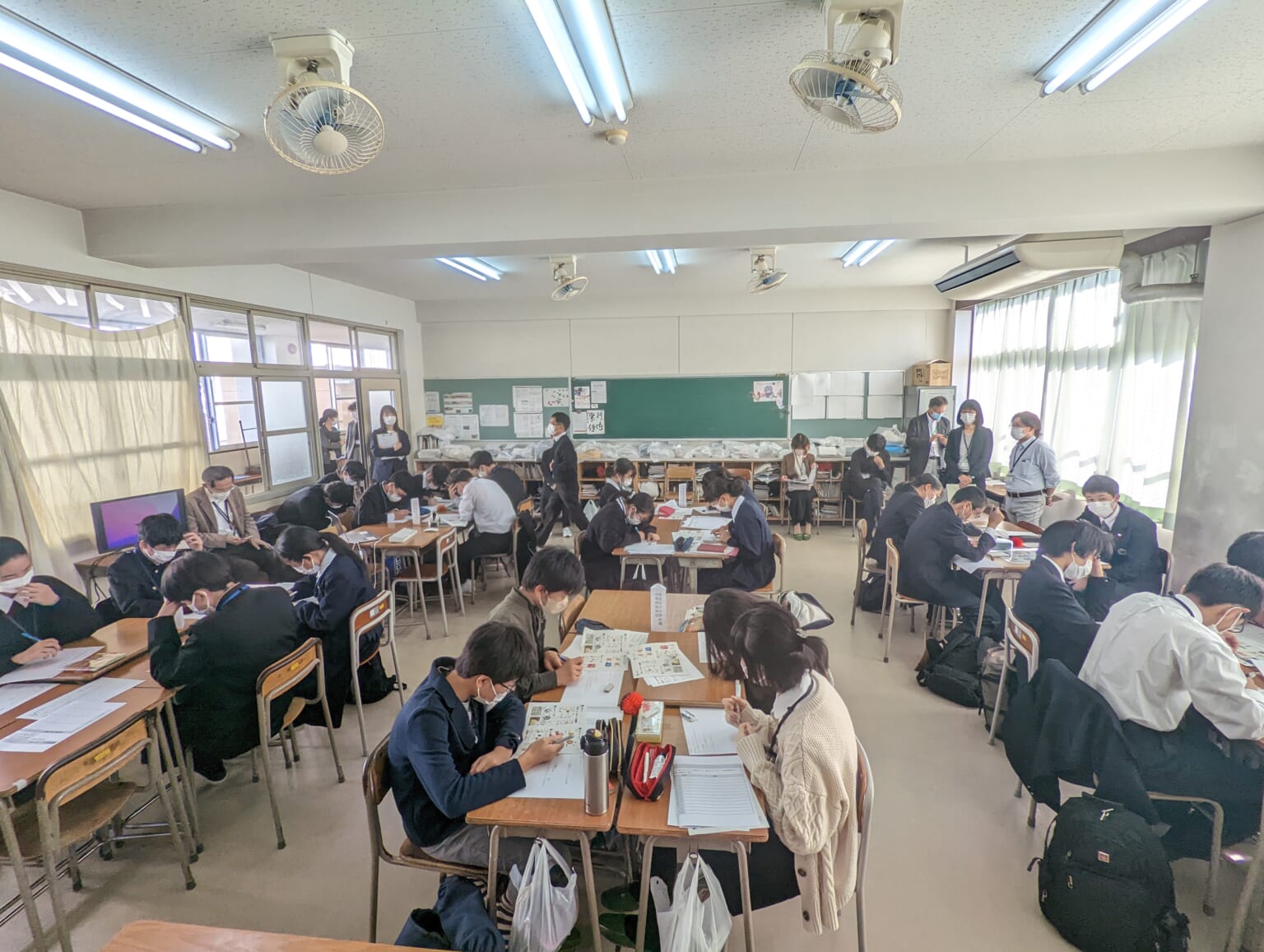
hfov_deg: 94.4
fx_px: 585
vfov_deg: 78.3
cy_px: 476
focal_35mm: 16
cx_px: 632
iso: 48
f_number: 2.2
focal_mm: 2.35
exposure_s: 1/209
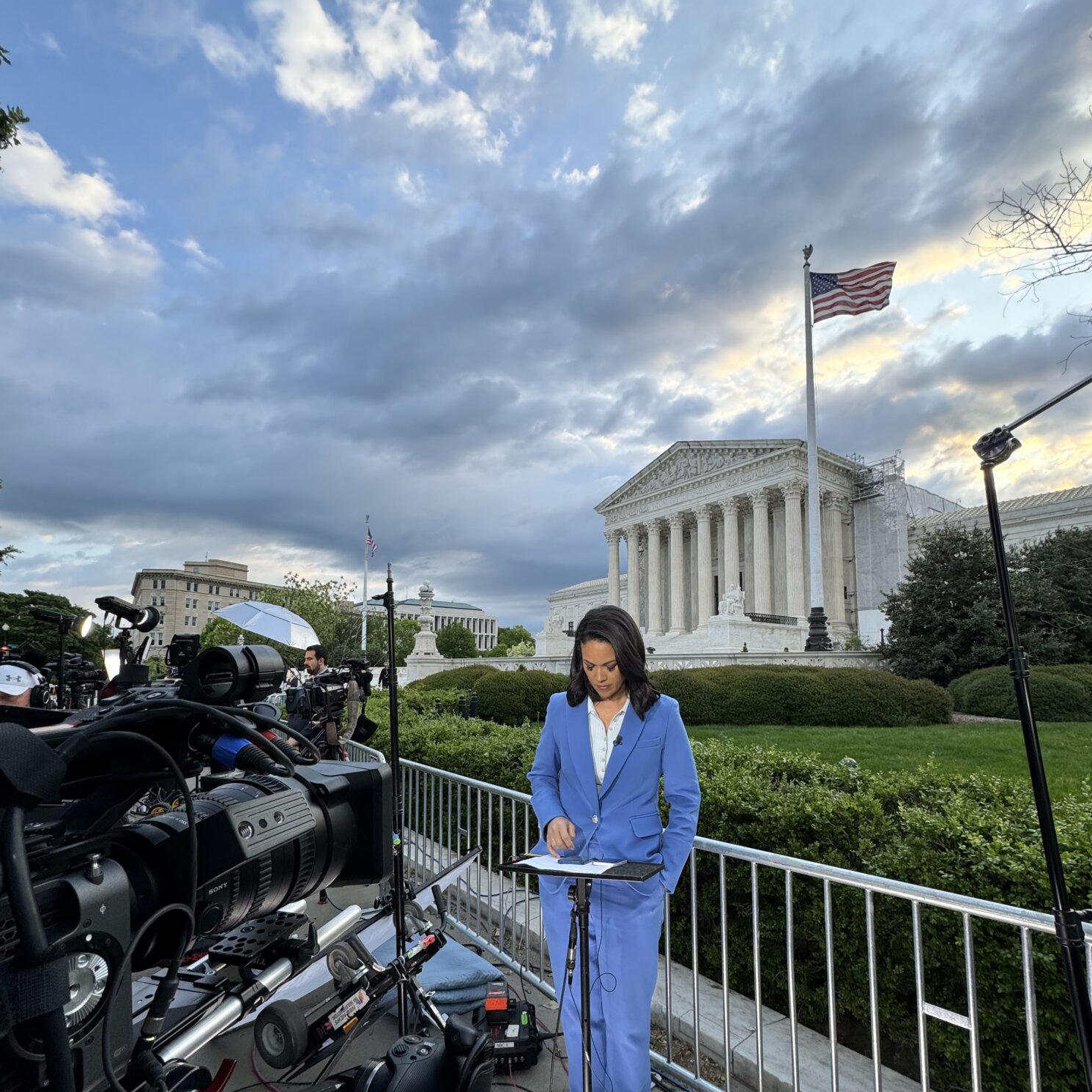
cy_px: 629
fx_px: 607
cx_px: 534
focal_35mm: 17
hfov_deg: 84.0
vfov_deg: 83.4
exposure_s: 1/229
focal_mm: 2.22
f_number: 2.2
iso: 40
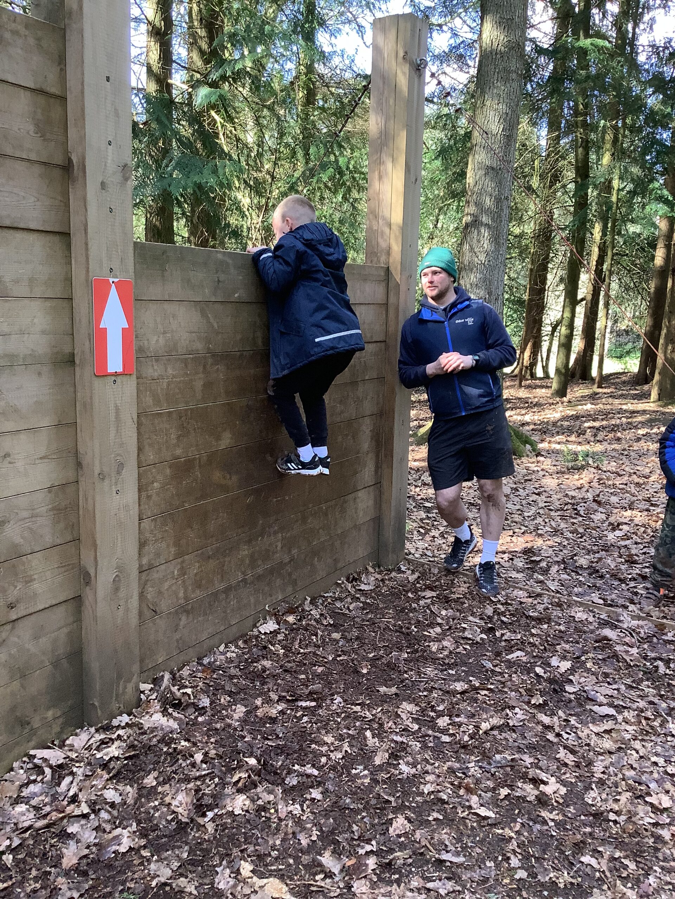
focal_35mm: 31
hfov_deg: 45.4
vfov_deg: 58.4
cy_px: 450
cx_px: 338
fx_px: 806
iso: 64
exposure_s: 1/100
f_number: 2.4
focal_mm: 3.3
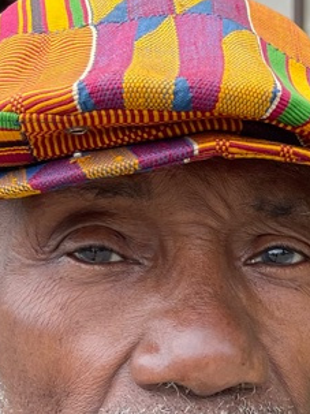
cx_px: 203
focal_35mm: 55
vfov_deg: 34.1
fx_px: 657
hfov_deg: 26.4
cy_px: 320
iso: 32
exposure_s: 1/484
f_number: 1.6
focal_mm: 5.1
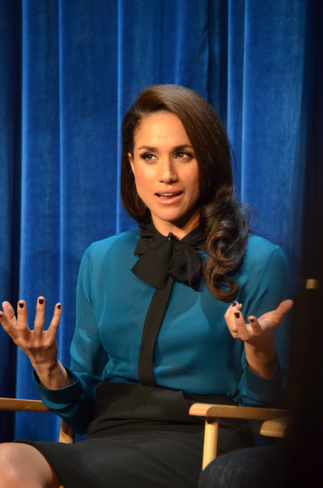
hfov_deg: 6.8
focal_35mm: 202
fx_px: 2737
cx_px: 162
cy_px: 244
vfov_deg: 10.2
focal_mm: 135
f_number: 4.8
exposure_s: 1/100
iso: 3200
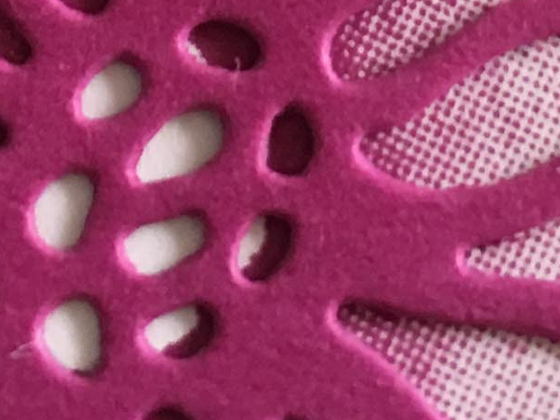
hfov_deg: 10.3
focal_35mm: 192
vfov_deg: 7.1
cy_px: -755
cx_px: 297
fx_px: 3107
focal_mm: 4.15
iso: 125
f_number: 2.2
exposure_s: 1/33
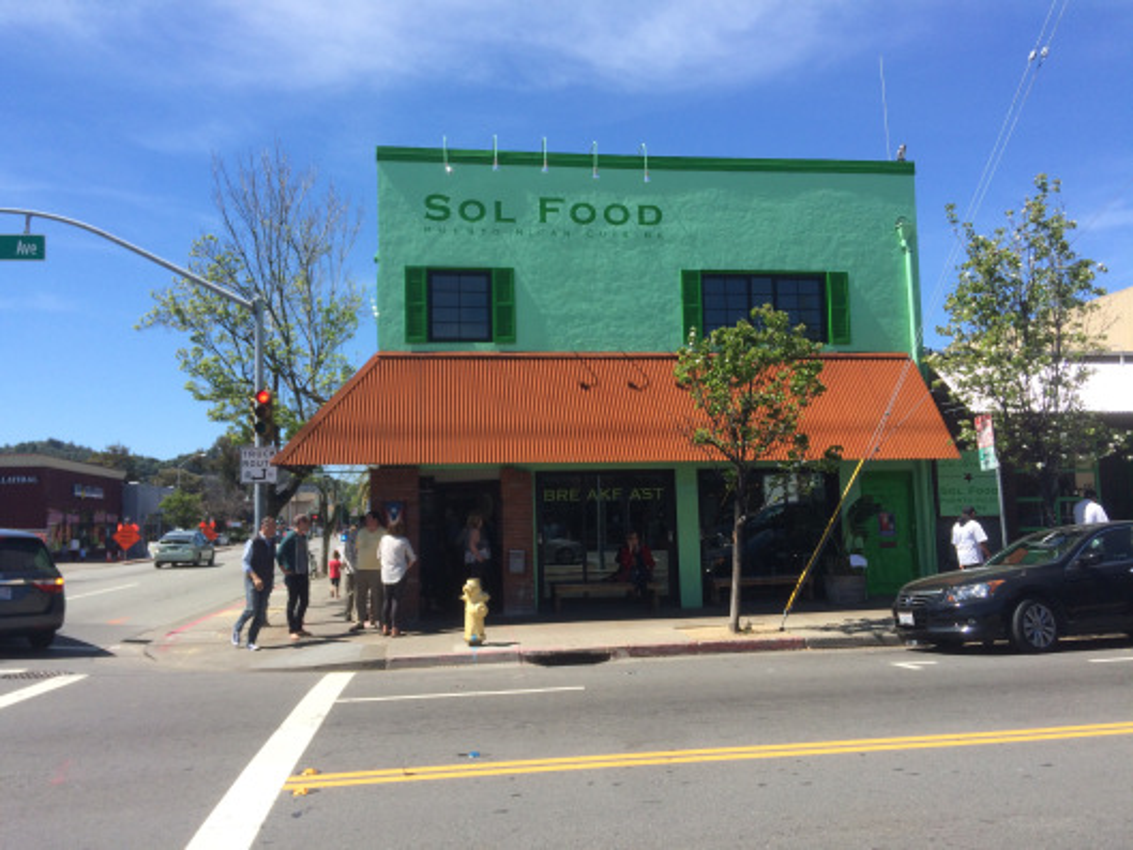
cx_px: 566
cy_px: 425
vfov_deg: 48.2
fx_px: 949
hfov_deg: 61.6
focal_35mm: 29
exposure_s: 1/1520
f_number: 2.2
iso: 32
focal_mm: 4.15
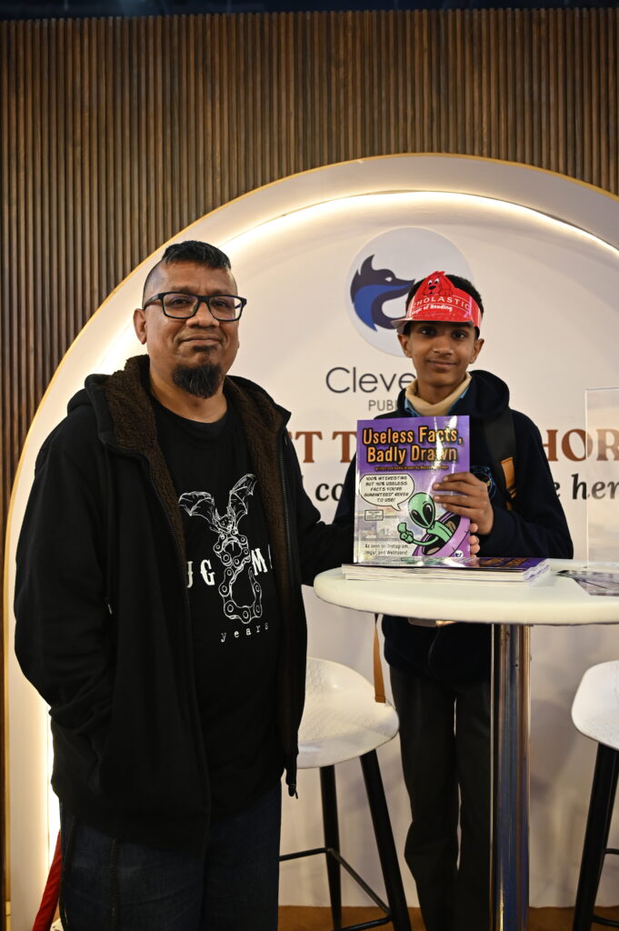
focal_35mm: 32
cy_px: 466
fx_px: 840
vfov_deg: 58.0
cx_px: 310
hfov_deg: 40.5
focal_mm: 32.5
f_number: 4
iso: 1600
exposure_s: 1/250
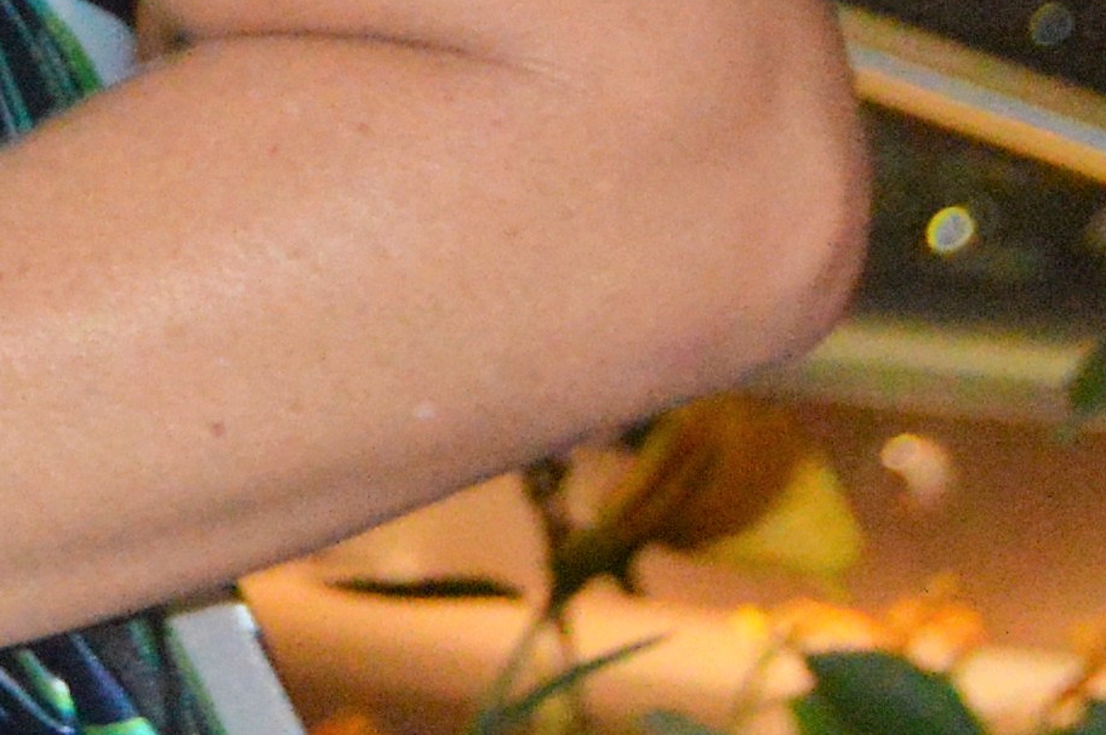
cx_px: -2059
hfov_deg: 5.2
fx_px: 11539
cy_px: -945
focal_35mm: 376
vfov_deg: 3.6
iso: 3200
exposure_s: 1/60
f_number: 4.8
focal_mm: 38
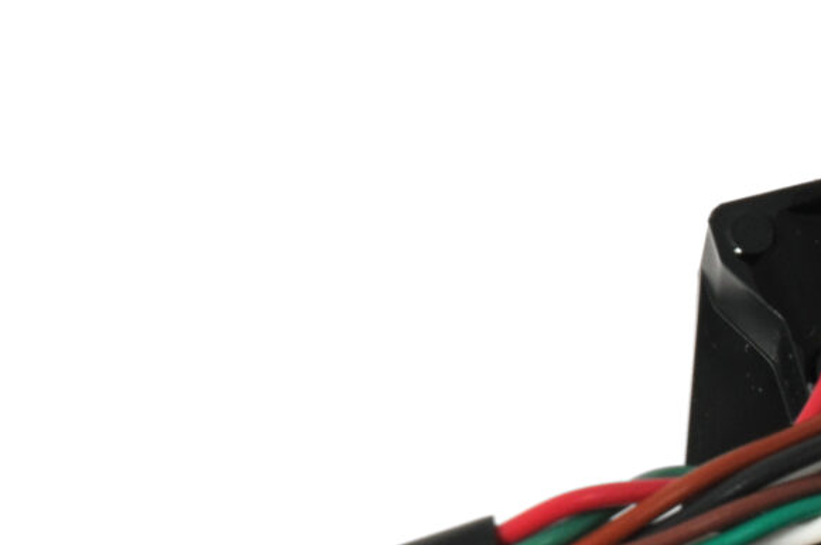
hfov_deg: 5.9
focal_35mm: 344
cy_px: 522
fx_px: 7831
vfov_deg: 4.0
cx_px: 1208
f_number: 13
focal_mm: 65
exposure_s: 1/60
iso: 200
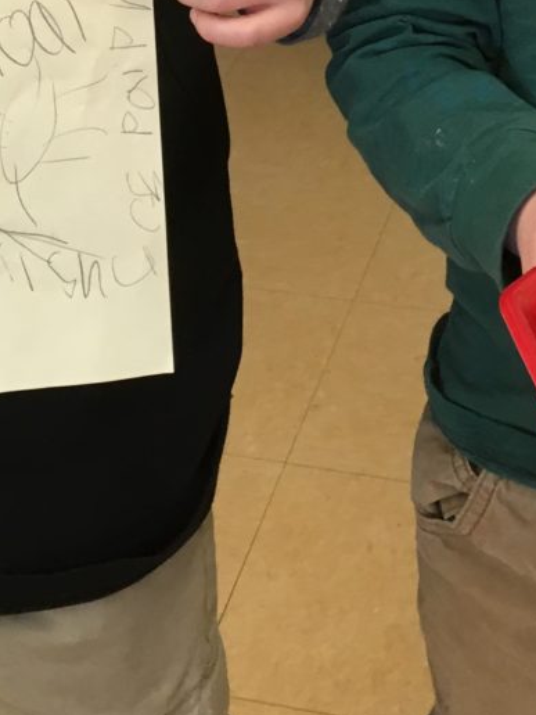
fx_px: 1858
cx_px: 320
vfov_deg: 20.1
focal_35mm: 90
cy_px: -186
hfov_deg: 16.4
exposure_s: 1/30
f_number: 2.2
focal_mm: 4.15
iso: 40
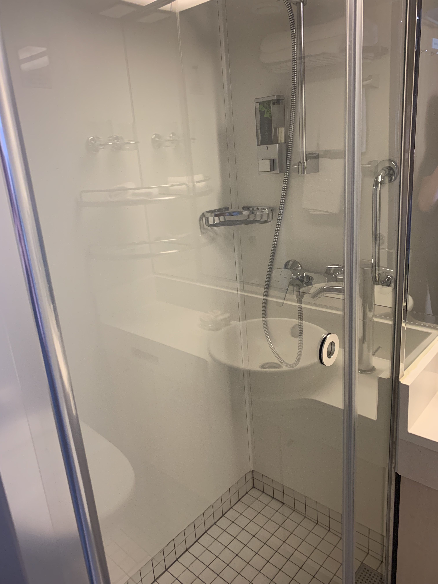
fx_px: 439
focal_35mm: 26
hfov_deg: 53.1
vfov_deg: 67.3
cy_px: 292
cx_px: 219
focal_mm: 4.25
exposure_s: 1/60
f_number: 1.8
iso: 200
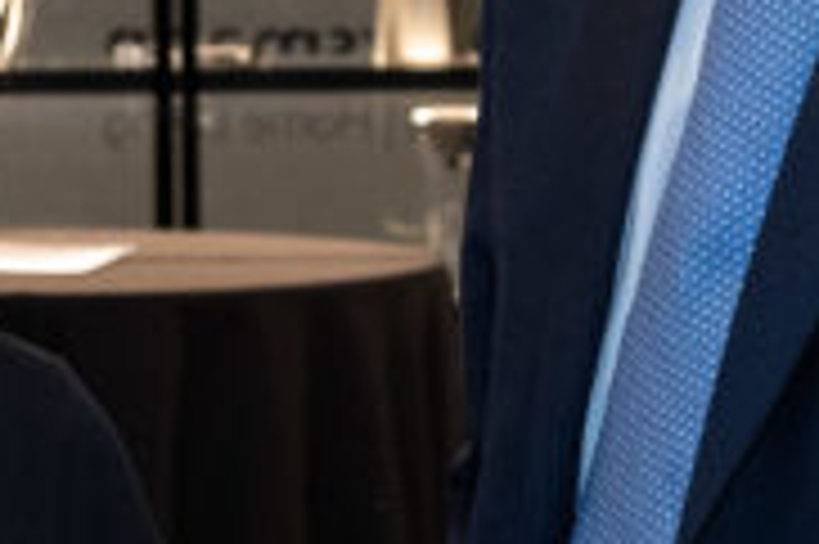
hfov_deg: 8.9
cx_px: 261
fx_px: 5250
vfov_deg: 5.9
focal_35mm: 231
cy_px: 369
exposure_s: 1/160
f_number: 4.5
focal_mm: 35
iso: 5600
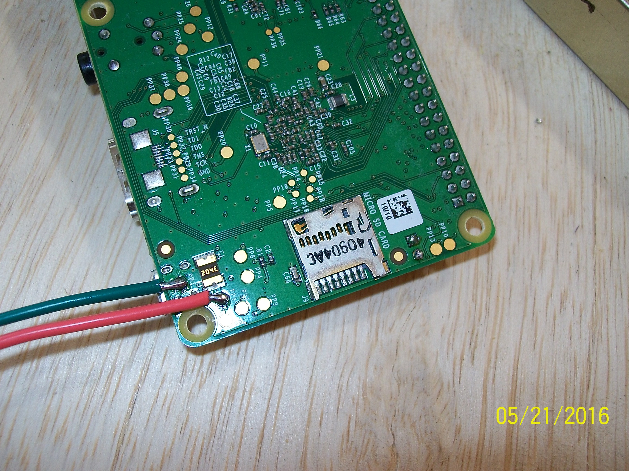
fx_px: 690
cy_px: 223
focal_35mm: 38
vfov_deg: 37.7
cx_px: 311
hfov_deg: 49.0
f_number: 2.7
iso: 80
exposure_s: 1/30
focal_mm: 6
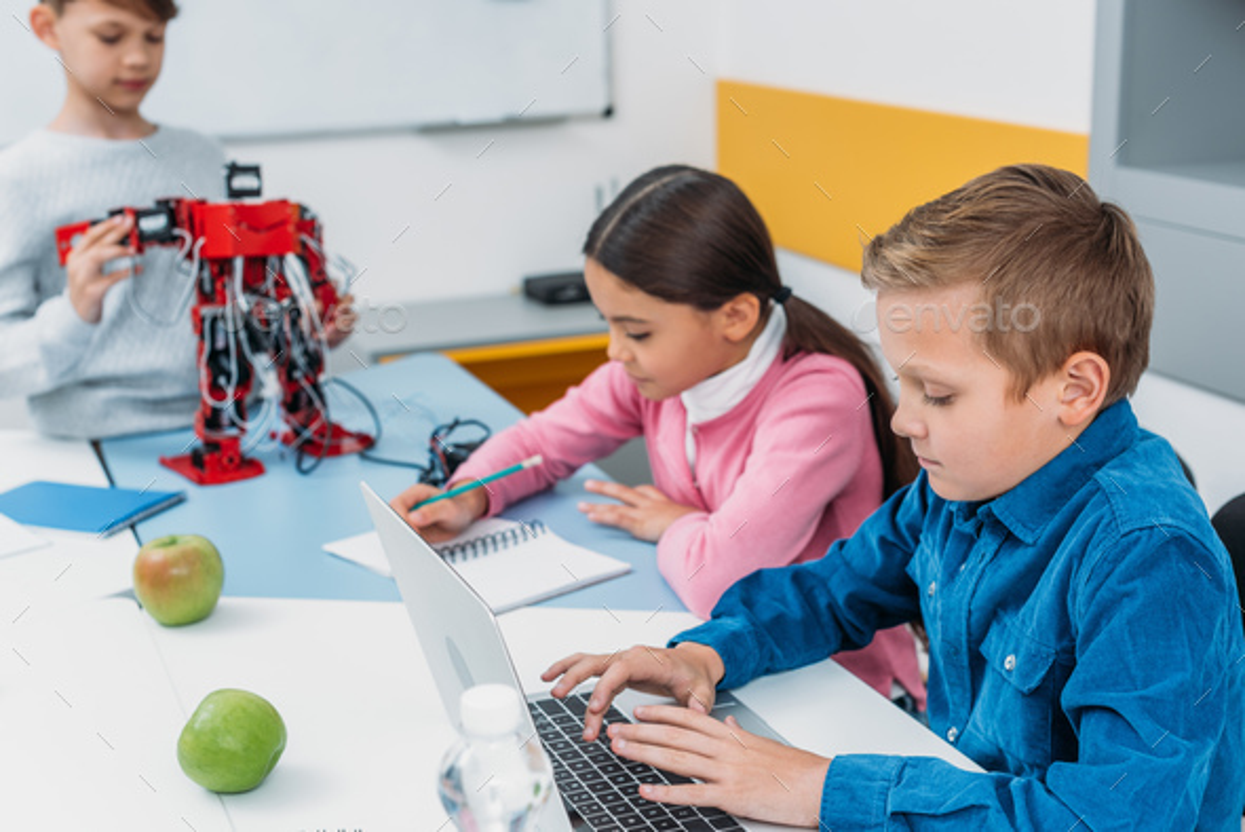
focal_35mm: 50
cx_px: 622
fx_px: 1730
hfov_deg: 39.6
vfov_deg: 27.0
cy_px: 416
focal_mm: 50
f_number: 4.5
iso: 100
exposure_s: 1/160
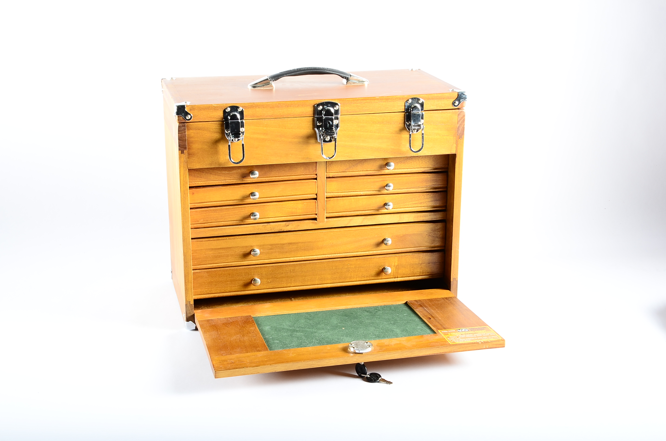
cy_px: 220
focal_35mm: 57
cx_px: 333
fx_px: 1052
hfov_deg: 35.1
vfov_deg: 23.7
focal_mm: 38
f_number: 11
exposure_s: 1/250
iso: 200
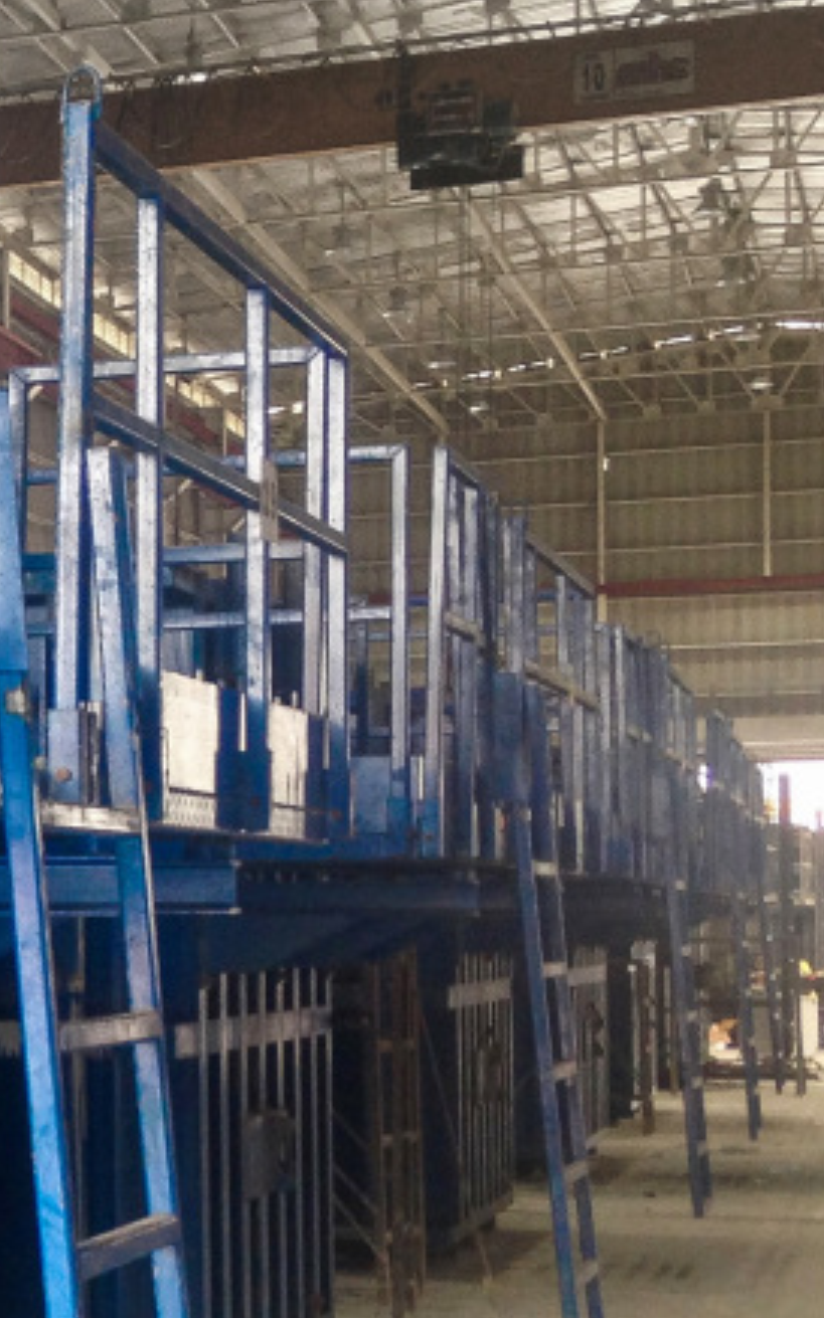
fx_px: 3450
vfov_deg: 21.6
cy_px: 890
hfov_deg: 12.2
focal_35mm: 96
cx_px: -791
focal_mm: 4.12
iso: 64
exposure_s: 1/20
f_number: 2.4
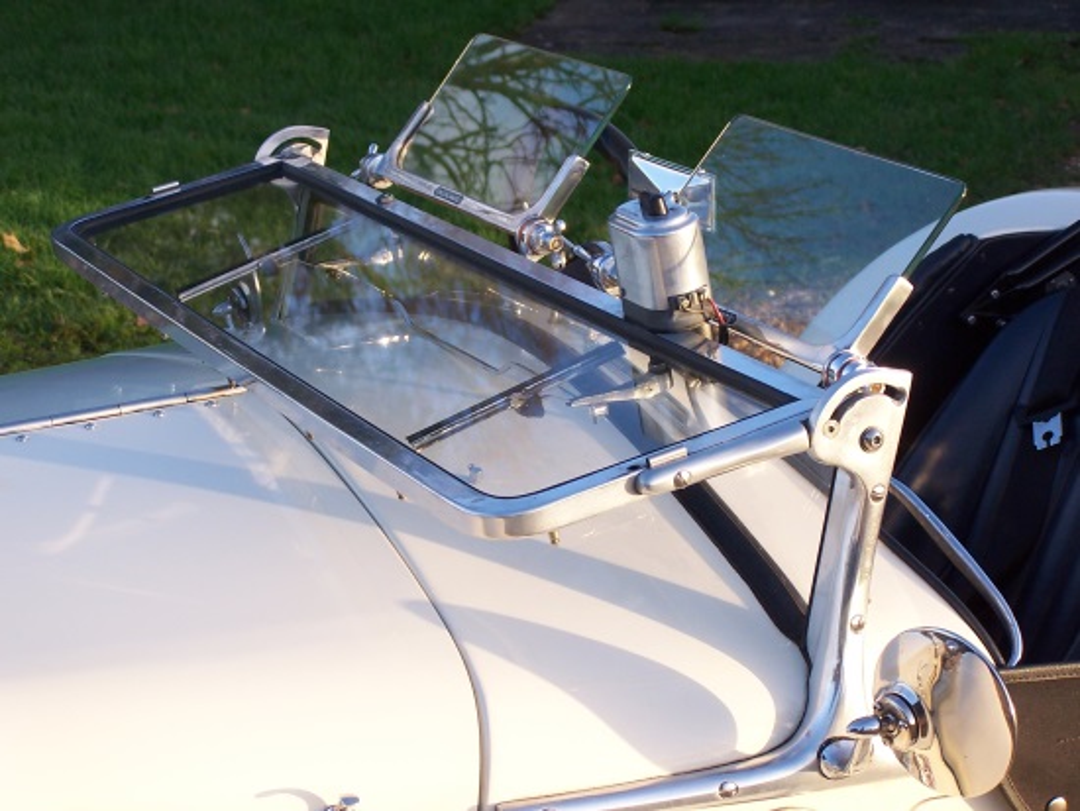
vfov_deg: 18.0
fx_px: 2559
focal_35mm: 82
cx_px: 540
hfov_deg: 23.8
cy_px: 406
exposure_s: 1/180
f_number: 3.2
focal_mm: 13.7
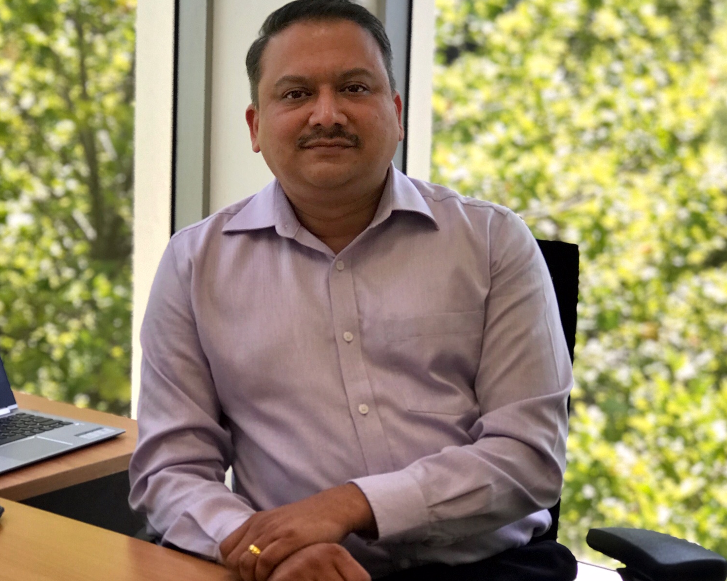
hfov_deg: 25.4
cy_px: 248
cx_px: 365
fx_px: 1613
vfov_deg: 20.4
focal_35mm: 75
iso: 80
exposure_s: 1/98
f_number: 2.8
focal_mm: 6.6
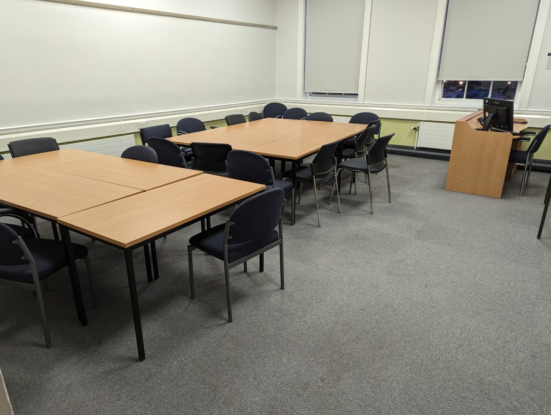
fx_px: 383
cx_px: 276
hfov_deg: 71.5
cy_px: 208
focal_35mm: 24
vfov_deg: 56.9
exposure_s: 1/23.8
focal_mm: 6.81
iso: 83
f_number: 1.85
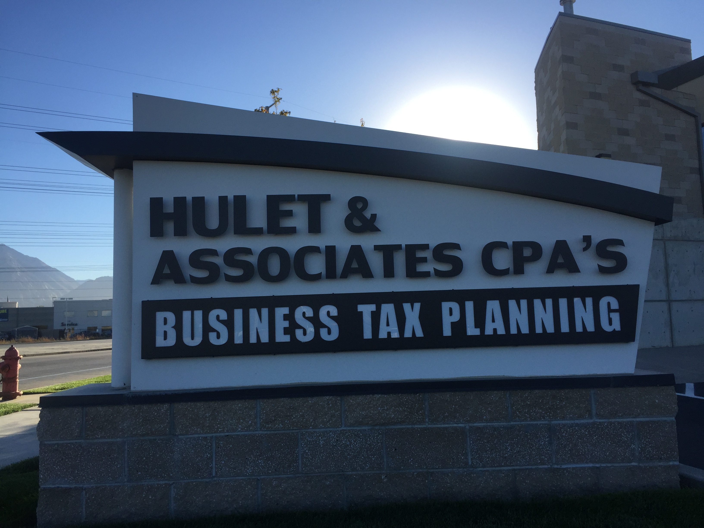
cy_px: 264
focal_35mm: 29
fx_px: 590
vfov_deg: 48.2
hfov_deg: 61.7
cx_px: 352
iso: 32
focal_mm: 4.15
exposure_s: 1/1412
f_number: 2.2
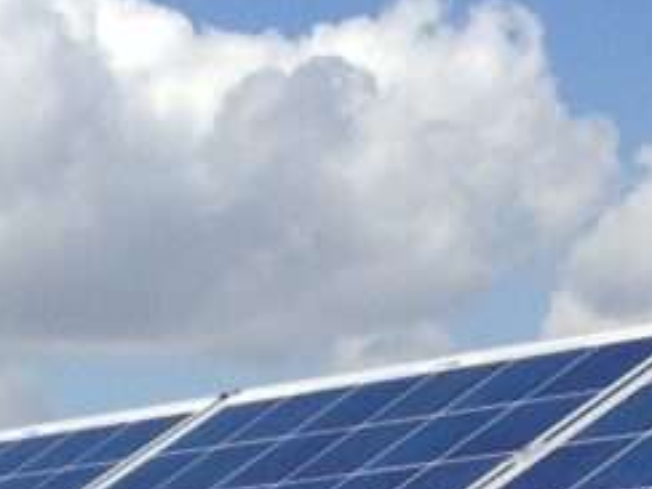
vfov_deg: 6.7
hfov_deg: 9.2
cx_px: -406
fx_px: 3918
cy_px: 1275
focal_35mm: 208
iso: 50
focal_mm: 4.13
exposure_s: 1/2008
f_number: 2.4
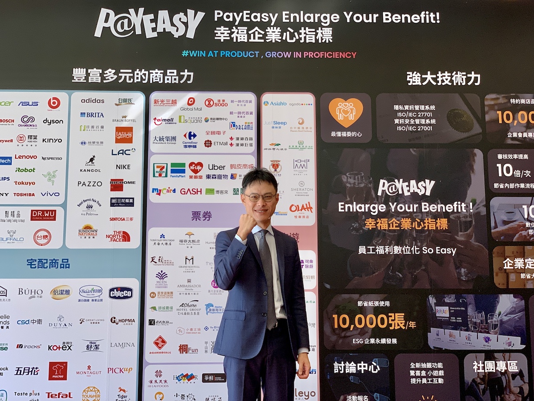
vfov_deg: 28.0
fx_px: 802
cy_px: 200
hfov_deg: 36.8
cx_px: 267
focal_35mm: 52
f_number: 2.4
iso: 50
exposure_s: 1/52
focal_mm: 6
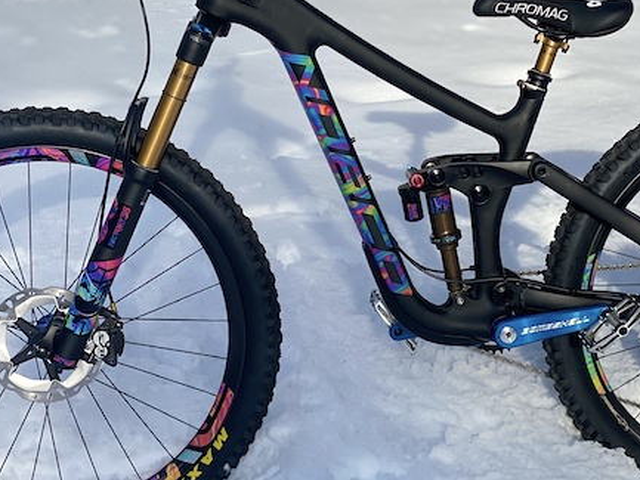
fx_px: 1775
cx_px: 386
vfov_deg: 15.4
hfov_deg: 20.4
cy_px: 202
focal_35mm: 96
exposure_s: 1/1170
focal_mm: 6
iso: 20
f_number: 2
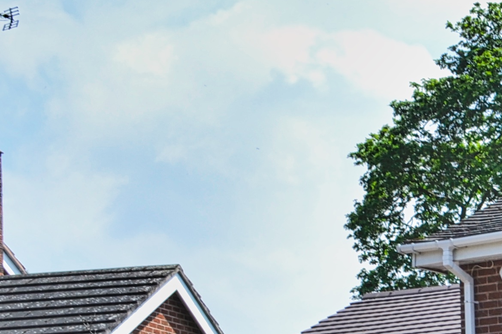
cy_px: 516
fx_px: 1813
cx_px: 865
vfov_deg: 10.2
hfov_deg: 14.2
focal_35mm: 130
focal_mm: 22
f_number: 7.1
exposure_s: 1/200
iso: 100
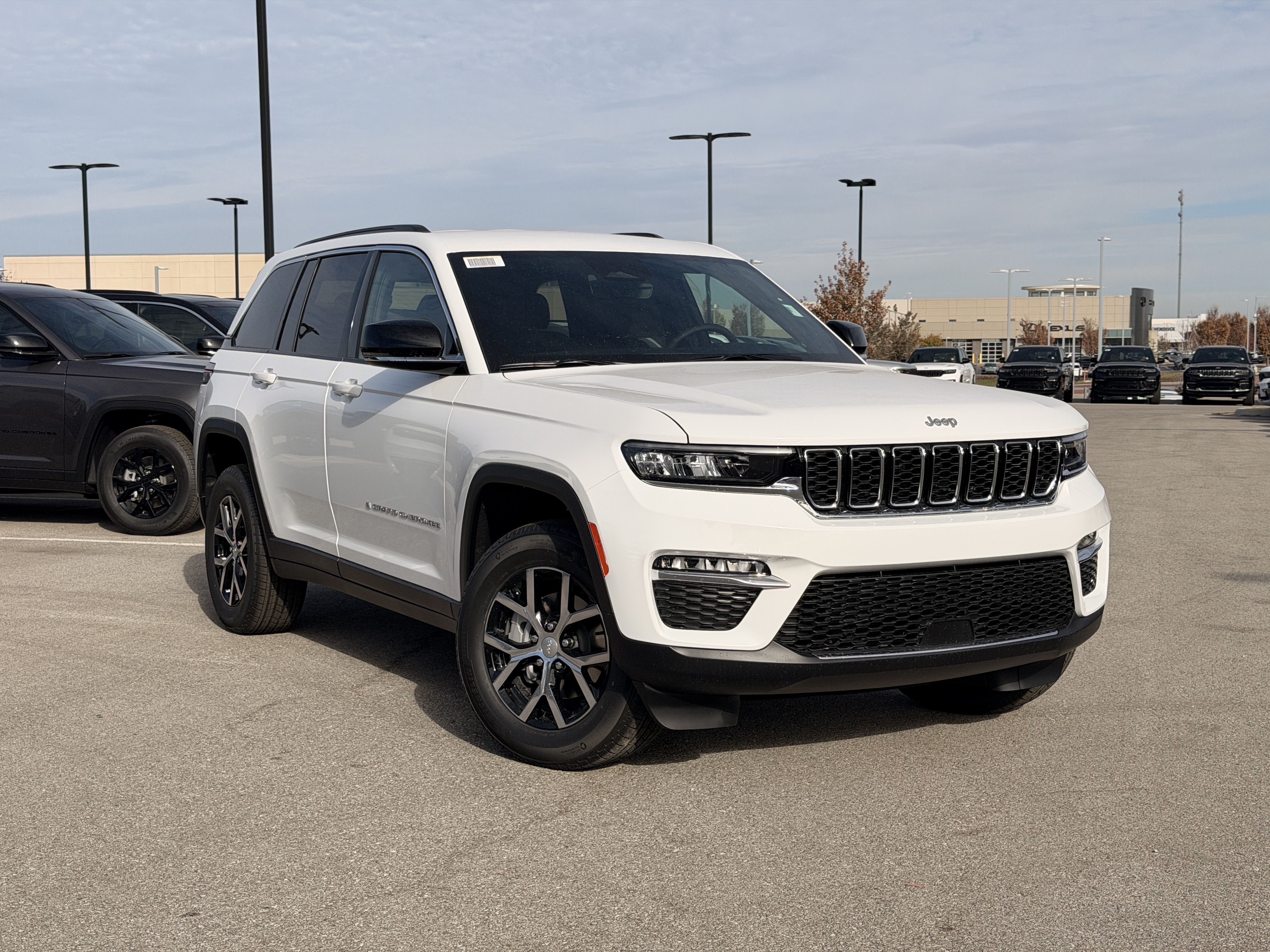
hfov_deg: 39.7
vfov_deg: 30.3
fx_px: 1761
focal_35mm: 48
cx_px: 635
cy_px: 476
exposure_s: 1/8772
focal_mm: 6.76
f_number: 1.78
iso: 64
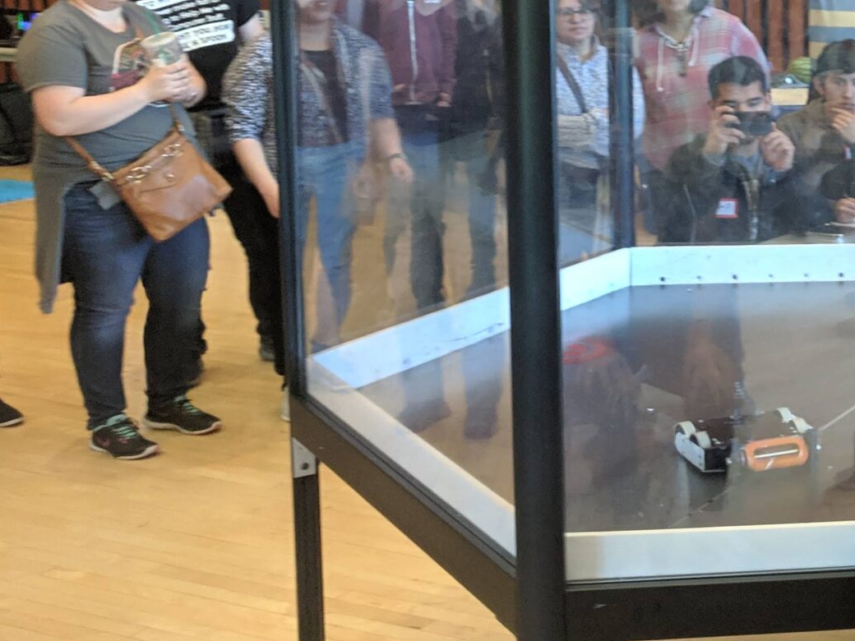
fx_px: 1581
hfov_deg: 27.1
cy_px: 145
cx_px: 1001
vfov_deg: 22.7
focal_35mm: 64
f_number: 2
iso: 574
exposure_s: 1/40
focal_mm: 4.67
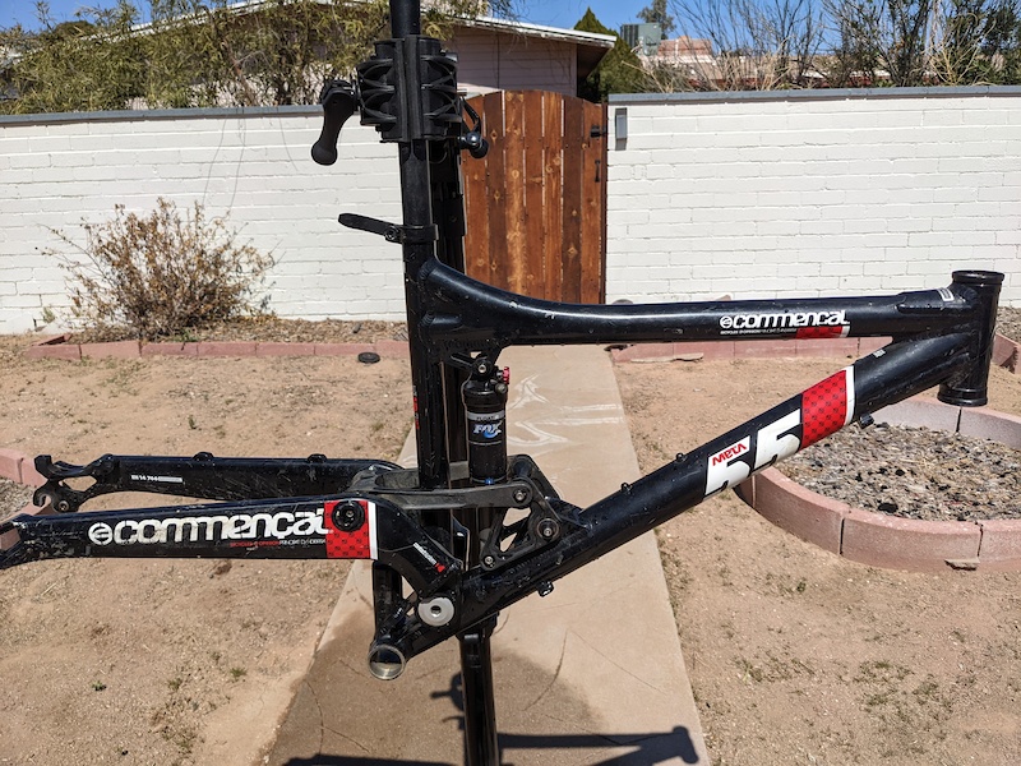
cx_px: 510
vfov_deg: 51.4
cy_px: 383
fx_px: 796
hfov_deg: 65.3
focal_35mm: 27
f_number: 1.73
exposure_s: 1/7812
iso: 87
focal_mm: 4.38
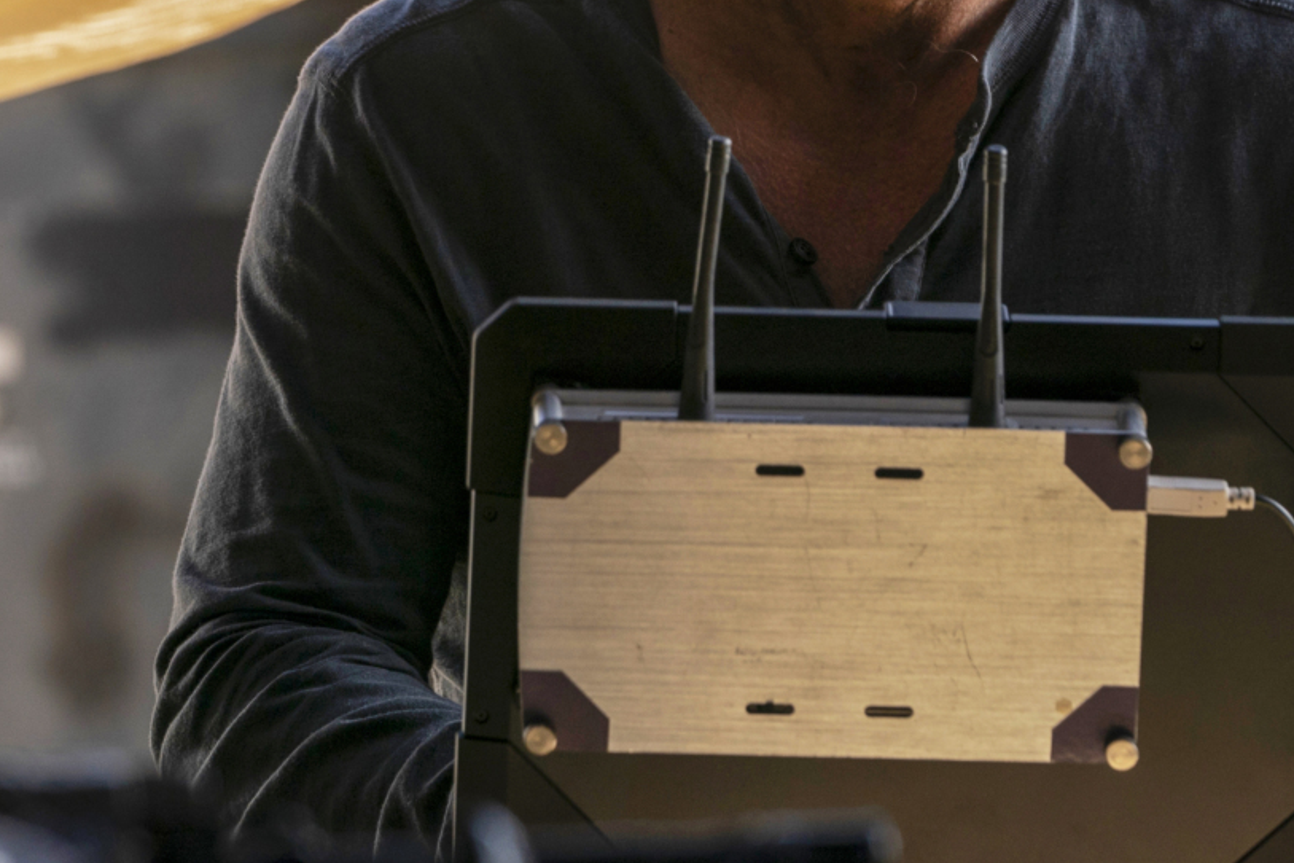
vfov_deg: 2.7
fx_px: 18115
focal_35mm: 504
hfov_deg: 4.1
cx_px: 551
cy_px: -31
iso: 400
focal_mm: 200
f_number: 5.6
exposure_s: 1/250
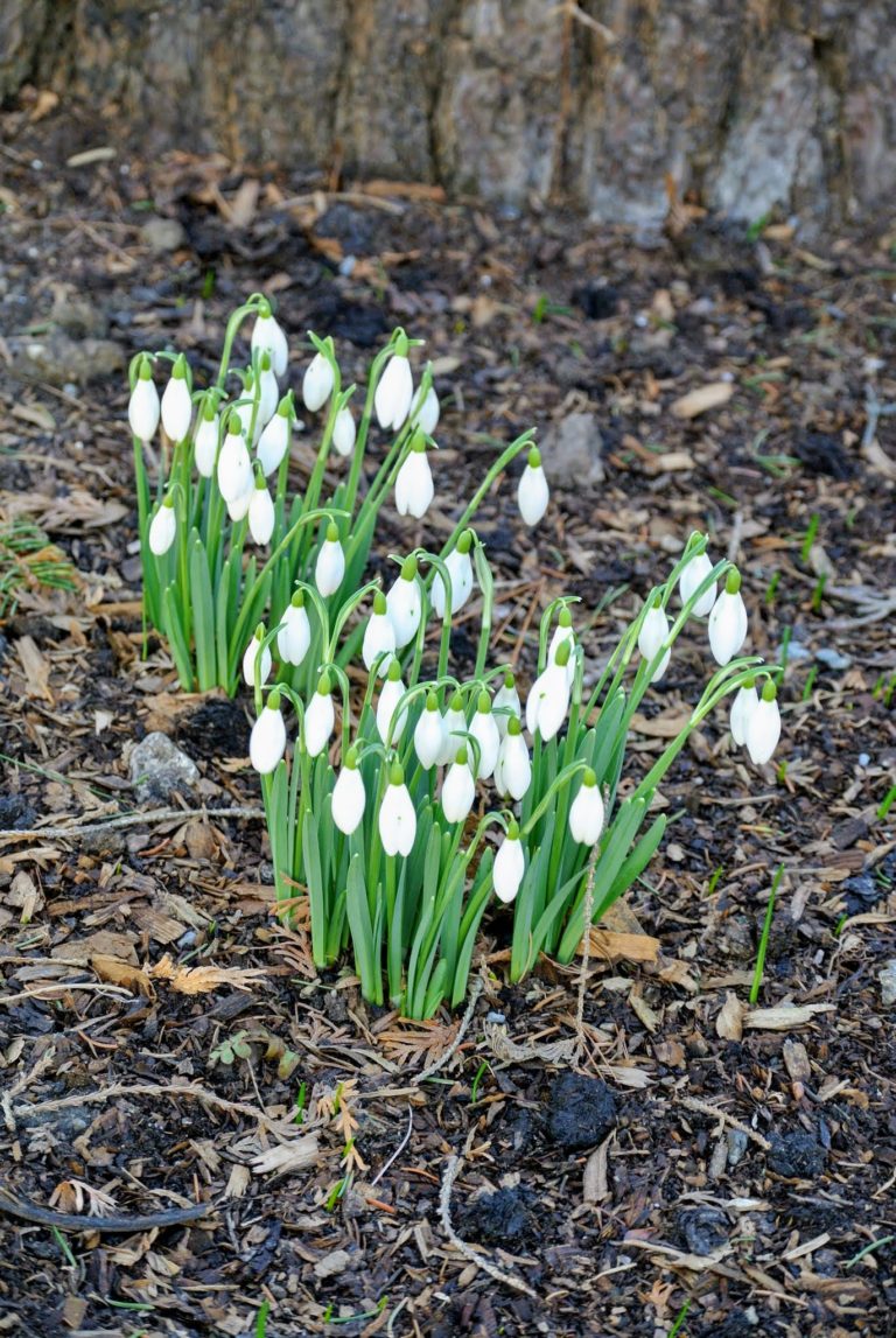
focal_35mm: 119
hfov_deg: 11.6
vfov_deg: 17.2
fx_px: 4429
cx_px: 448
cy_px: 669
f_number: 4
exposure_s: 1/80
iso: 200
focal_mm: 44.2
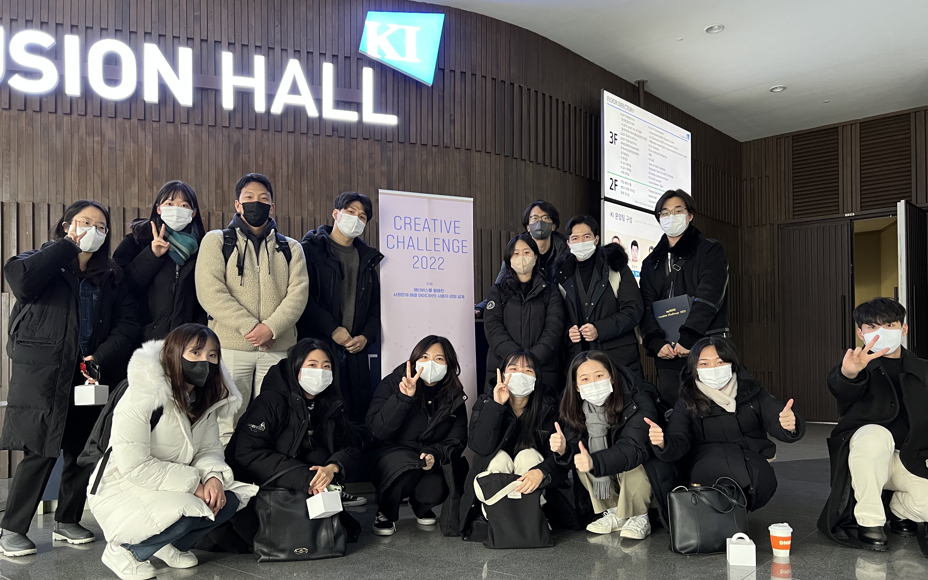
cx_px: 465
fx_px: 733
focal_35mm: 29
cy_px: 358
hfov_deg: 64.6
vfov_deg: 42.9
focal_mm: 5.7
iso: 320
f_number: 1.5
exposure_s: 1/60
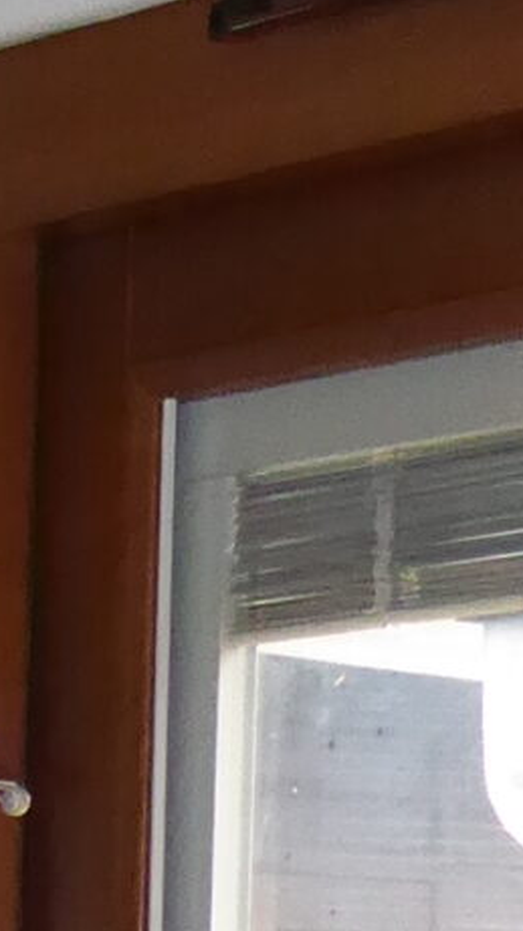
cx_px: -1286
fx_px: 5824
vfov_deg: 8.7
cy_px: 1793
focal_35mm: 236
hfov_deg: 4.8
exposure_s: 1/125
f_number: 3.7
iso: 800
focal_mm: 6.7
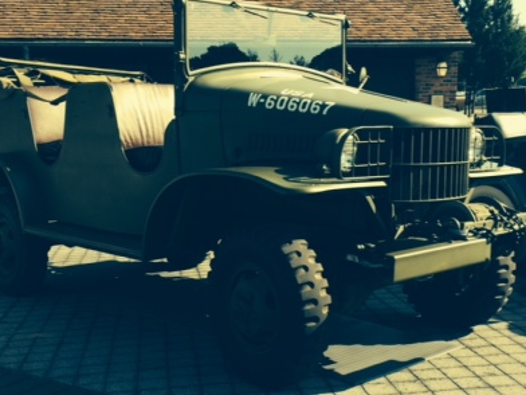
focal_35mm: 49
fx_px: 745
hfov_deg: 38.9
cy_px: 212
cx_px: 293
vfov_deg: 29.7
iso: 32
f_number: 2.2
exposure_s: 1/1080
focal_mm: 4.12
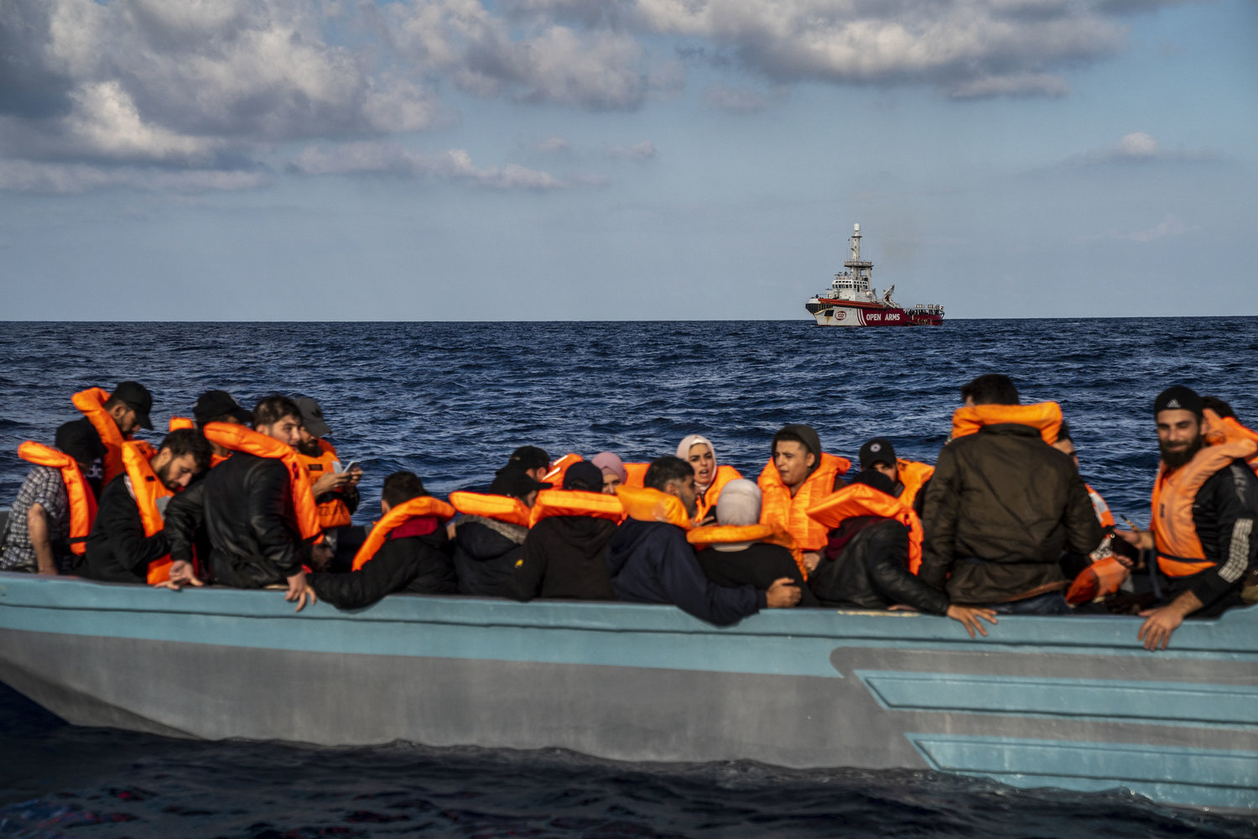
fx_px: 2446
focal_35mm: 70
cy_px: 420
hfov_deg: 28.8
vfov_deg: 19.5
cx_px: 629
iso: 320
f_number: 4.5
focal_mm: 70
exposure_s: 1/6400
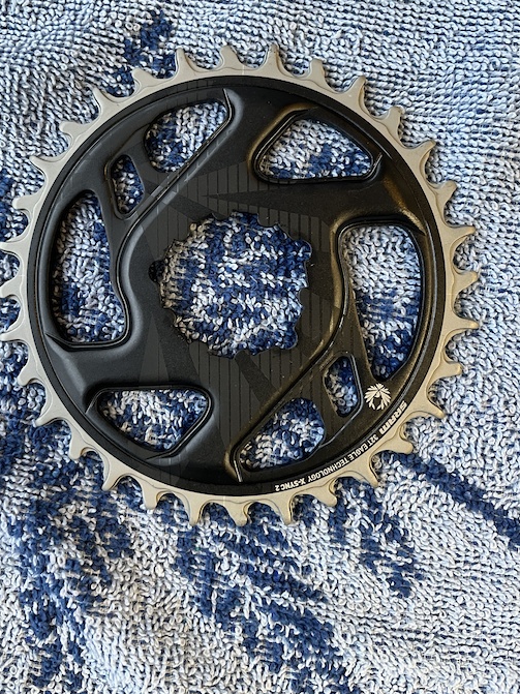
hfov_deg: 45.3
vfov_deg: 58.1
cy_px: 296
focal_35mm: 31
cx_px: 226
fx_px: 621
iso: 320
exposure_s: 1/60
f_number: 1.6
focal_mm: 5.1
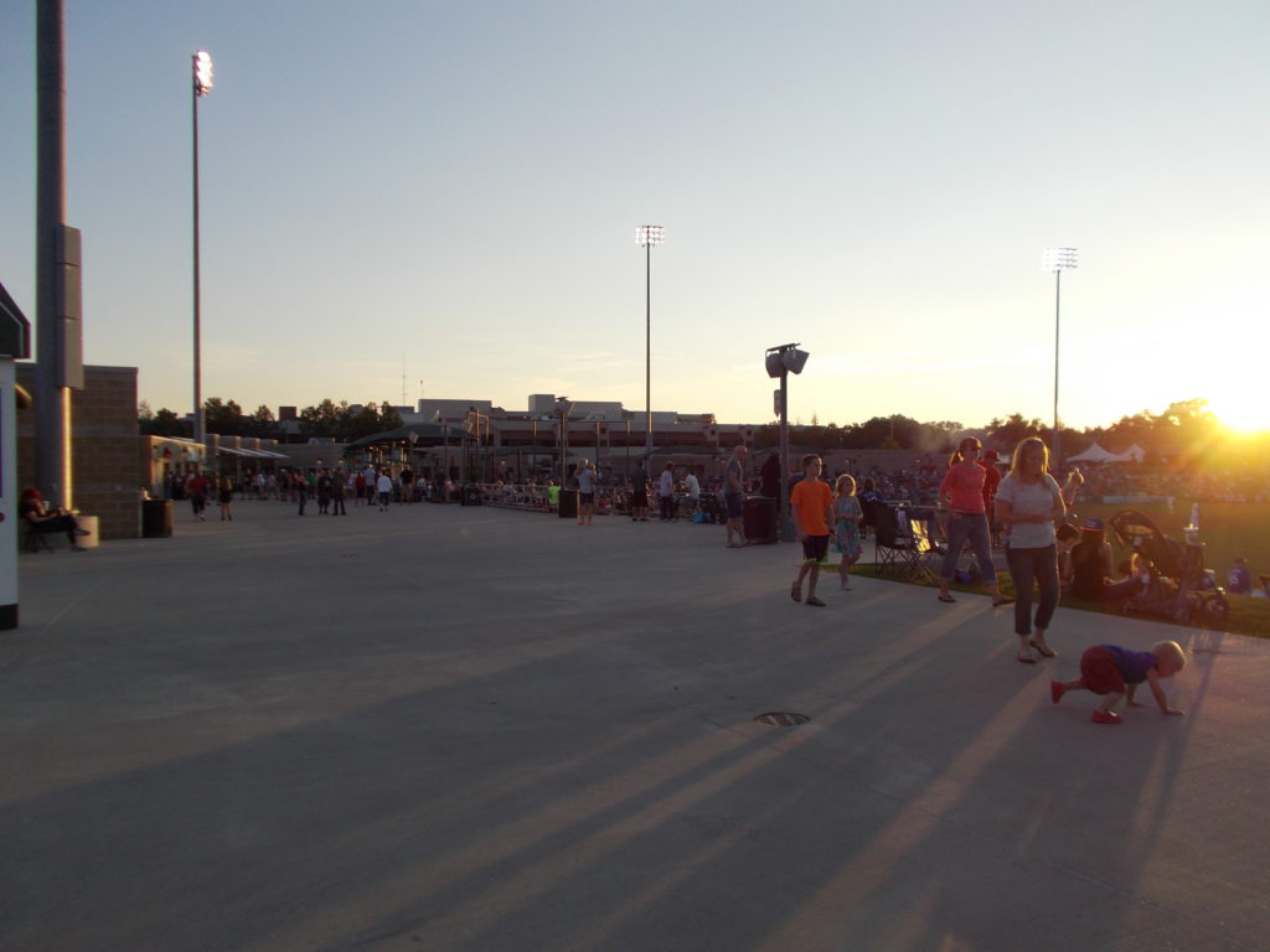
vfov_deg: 53.1
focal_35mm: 26
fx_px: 954
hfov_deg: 67.3
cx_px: 635
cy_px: 476
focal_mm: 4.6
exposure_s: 1/320
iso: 80
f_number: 3.2
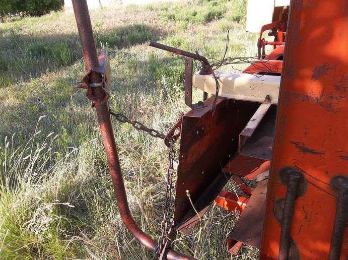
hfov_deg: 65.4
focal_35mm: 27
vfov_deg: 51.2
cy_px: 130
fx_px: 271
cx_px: 174
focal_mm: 4.9
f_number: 3.5
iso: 80
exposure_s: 1/250
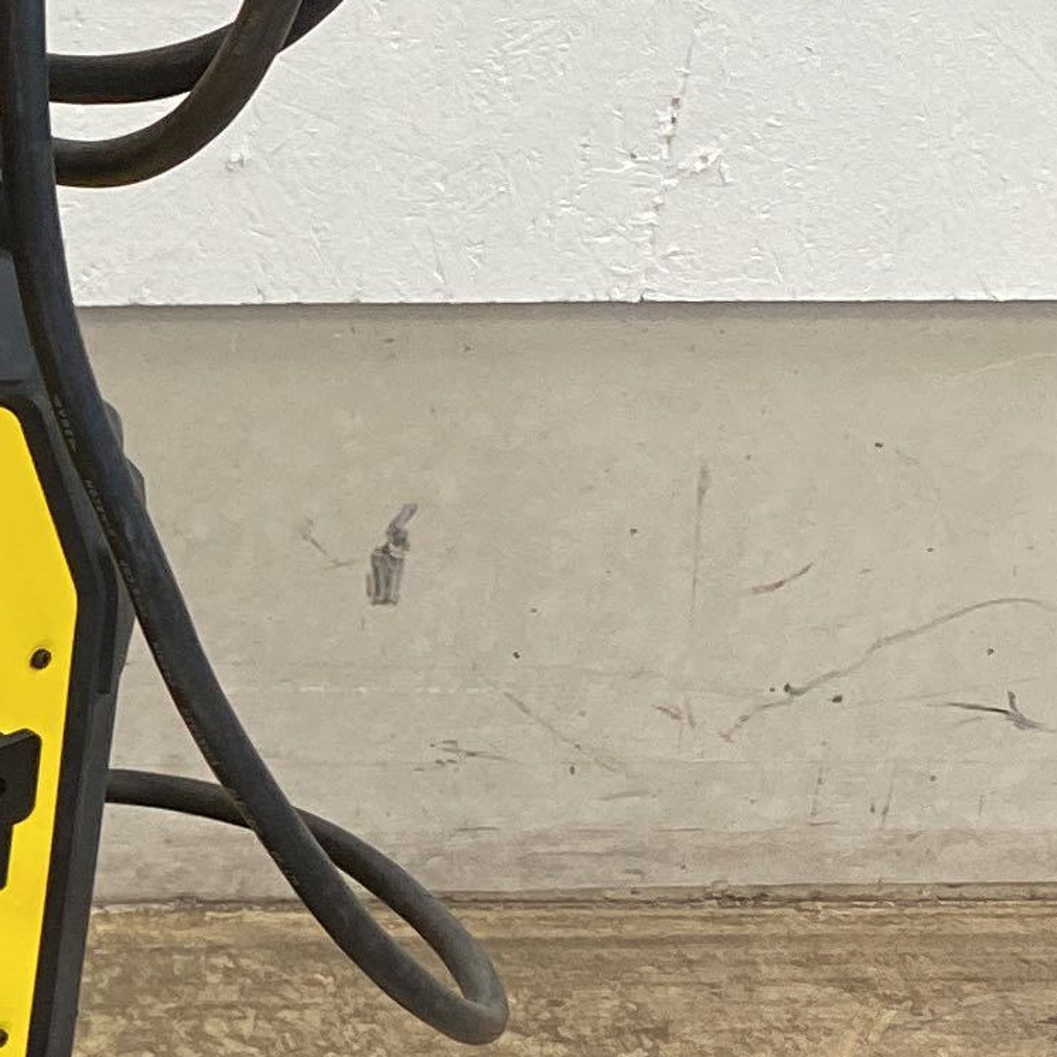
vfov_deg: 14.1
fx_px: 4284
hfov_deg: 12.8
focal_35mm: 124
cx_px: -857
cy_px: 669
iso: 125
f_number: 1.8
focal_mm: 4.25
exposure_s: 1/50
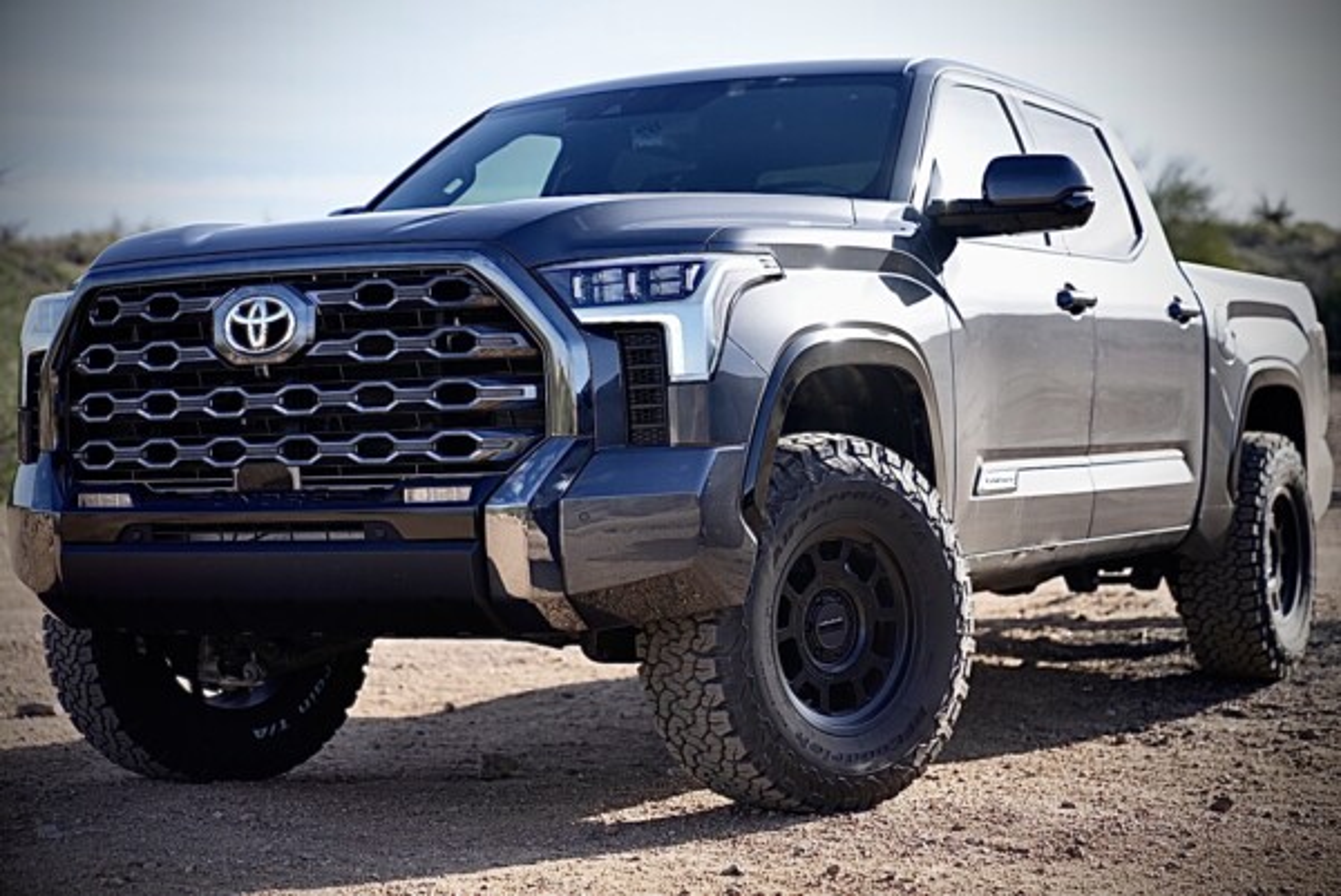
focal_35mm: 70
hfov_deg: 28.8
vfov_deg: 19.5
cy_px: 448
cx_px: 670
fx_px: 2609
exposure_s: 1/3200
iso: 320
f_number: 2.8
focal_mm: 70
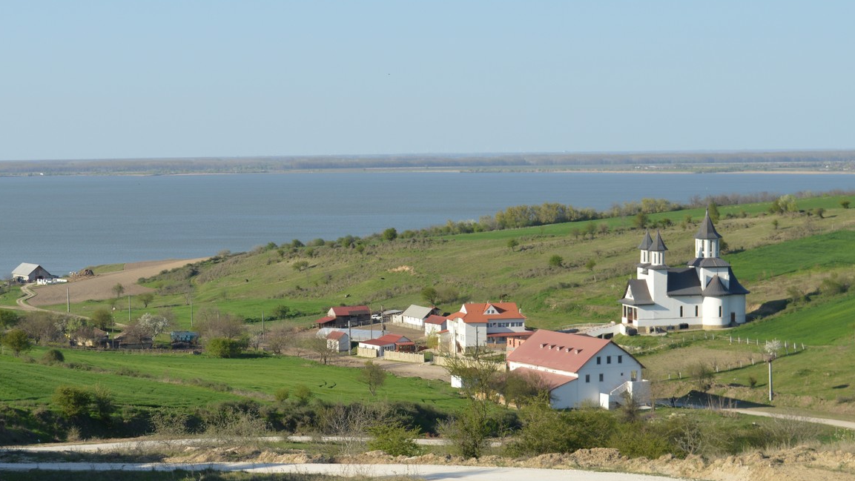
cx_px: 322
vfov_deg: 14.4
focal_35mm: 84
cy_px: 319
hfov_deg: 25.2
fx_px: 1905
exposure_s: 1/250
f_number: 8
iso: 100
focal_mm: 38
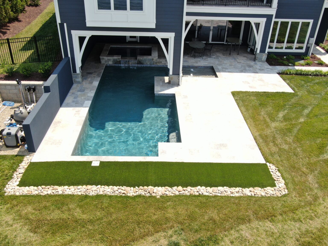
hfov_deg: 55.4
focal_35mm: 33
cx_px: 164
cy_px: 123
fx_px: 313
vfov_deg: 42.9
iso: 100
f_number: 3.2
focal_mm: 5.69
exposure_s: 1/500
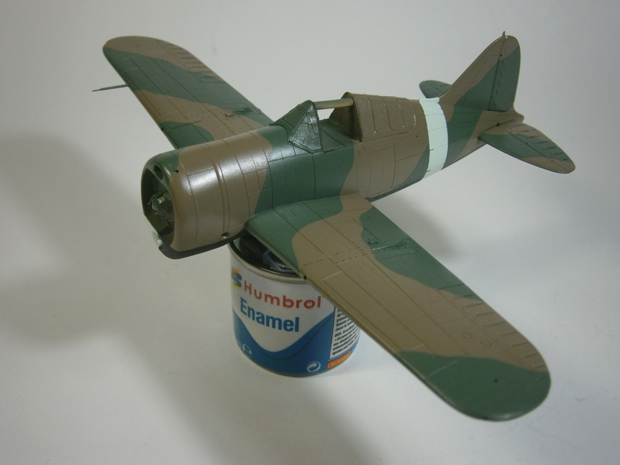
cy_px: 232
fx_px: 842
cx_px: 310
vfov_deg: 30.9
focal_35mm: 47
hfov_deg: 40.4
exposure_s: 1/125
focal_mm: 8.3
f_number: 3.4
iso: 80
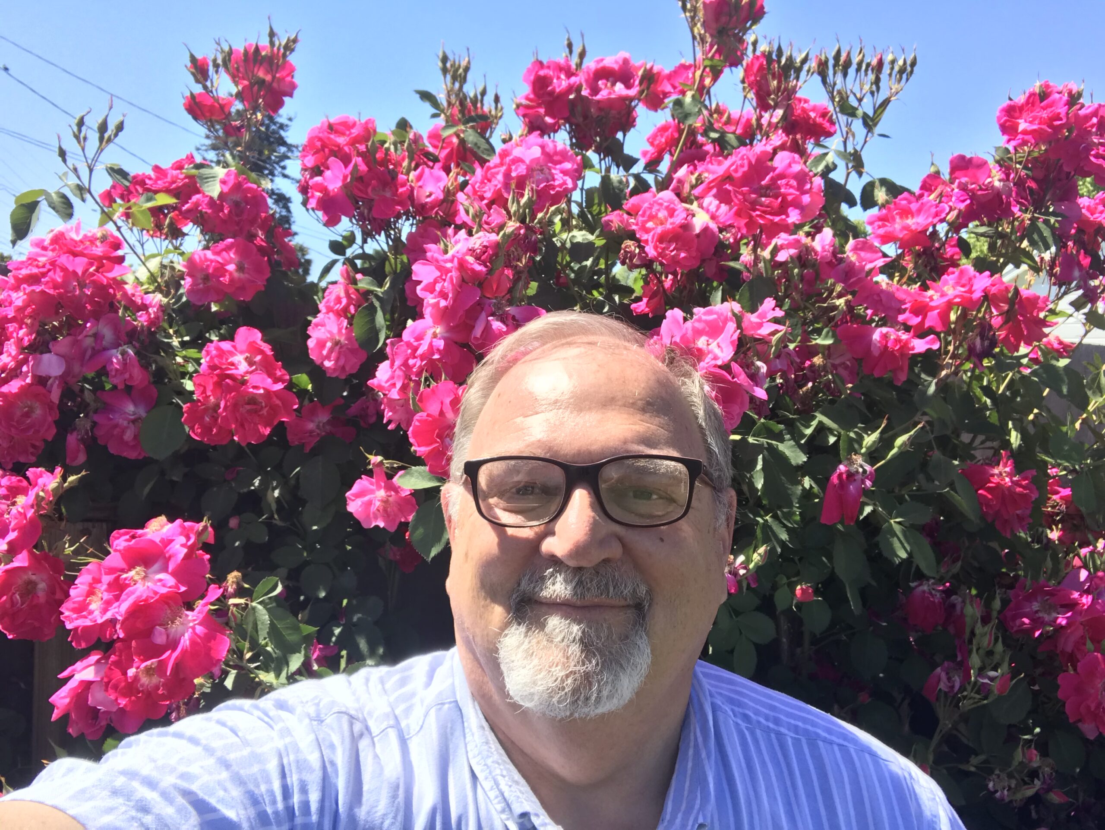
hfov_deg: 56.8
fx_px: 1022
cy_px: 415
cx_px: 552
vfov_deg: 44.2
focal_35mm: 32
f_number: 2.2
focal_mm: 2.87
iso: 25
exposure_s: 1/561
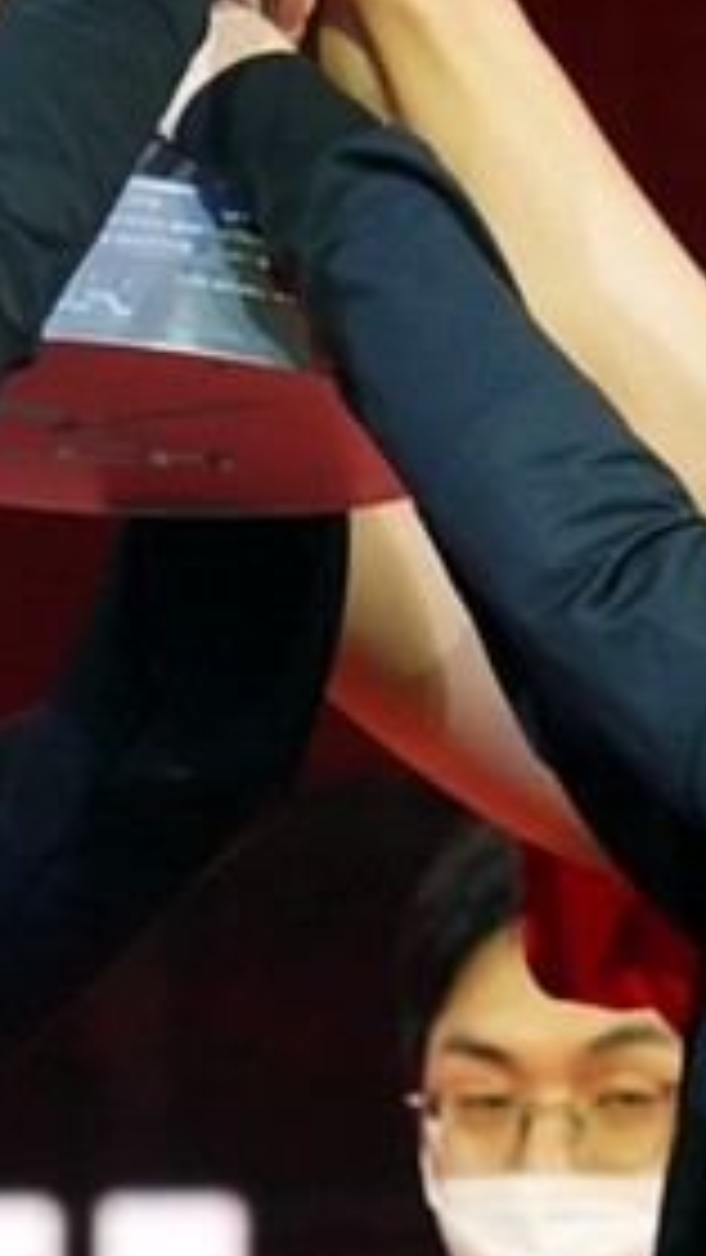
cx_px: 103
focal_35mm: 591
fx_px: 19663
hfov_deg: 2.1
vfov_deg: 3.7
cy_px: 81
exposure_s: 1/125
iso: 2000
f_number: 6.3
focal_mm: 175
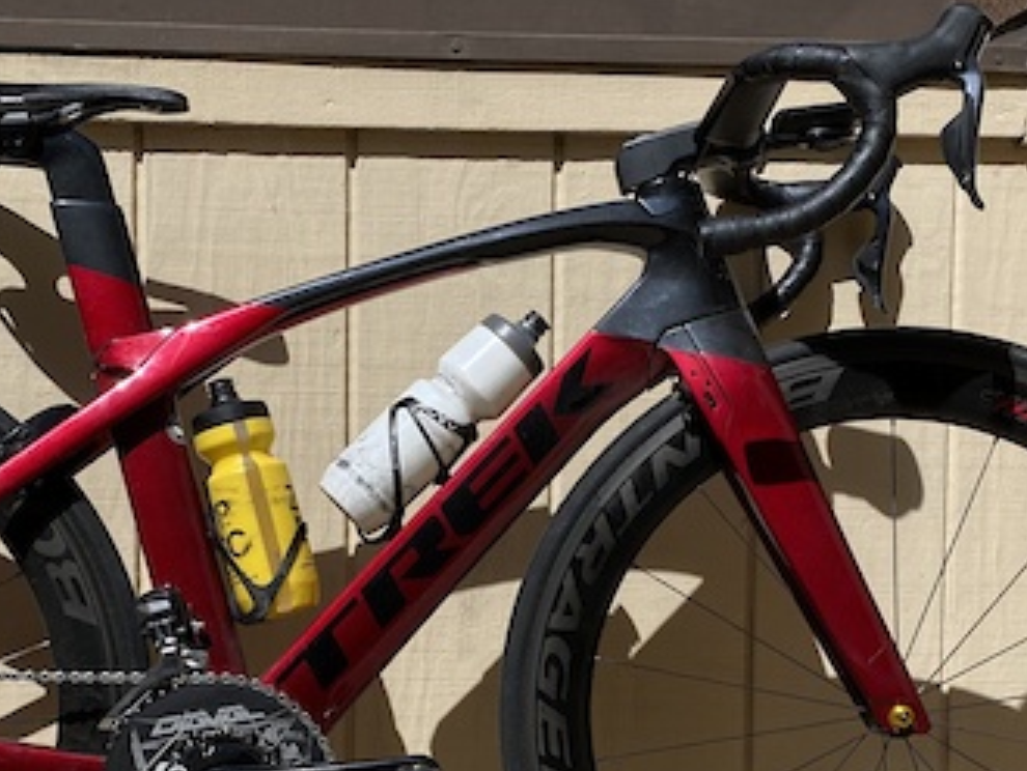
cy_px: 594
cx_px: 448
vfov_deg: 23.0
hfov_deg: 30.7
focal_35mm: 63
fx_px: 1870
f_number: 1.8
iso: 32
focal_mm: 4.25
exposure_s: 1/4831
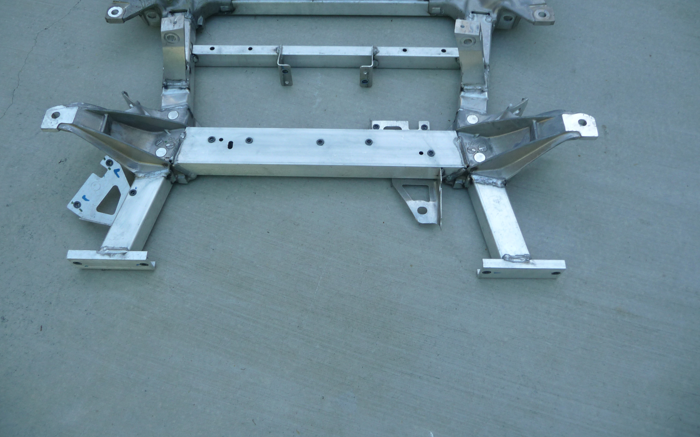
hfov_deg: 62.9
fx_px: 572
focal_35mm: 30
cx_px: 347
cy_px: 194
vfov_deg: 41.8
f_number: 3.3
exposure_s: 1/125
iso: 100
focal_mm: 4.7
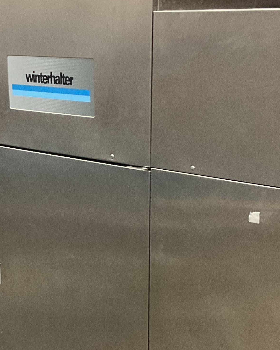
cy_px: 260
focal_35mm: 78
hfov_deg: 19.6
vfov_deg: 24.2
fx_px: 808
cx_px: 87
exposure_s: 1/50
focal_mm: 3
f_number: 1.8
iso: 200
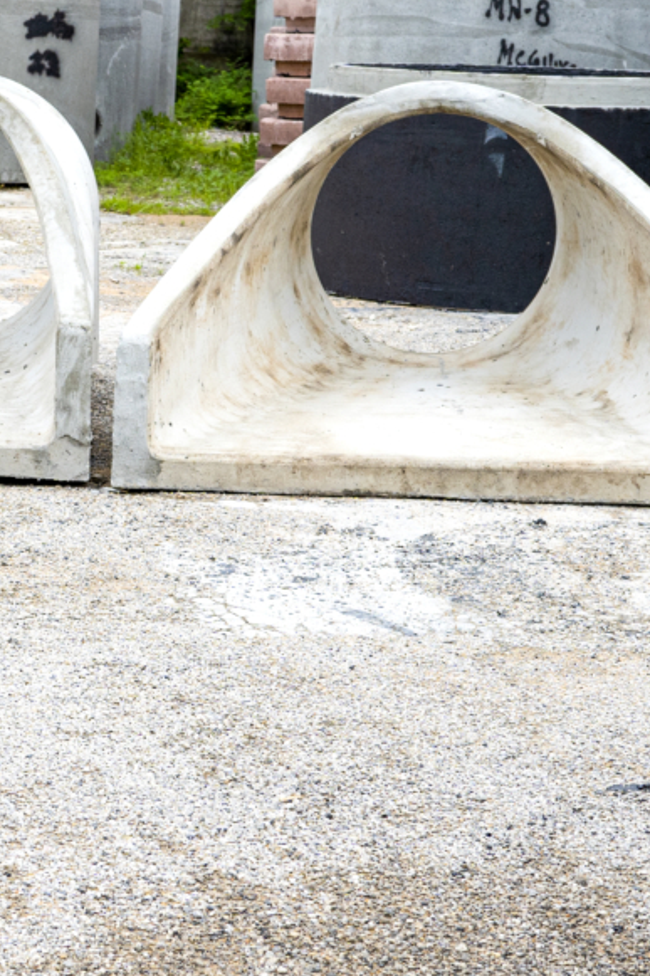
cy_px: 517
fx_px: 2520
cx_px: -155
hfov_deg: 14.2
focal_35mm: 93
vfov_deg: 21.9
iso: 320
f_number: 6.3
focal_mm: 36
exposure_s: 1/320
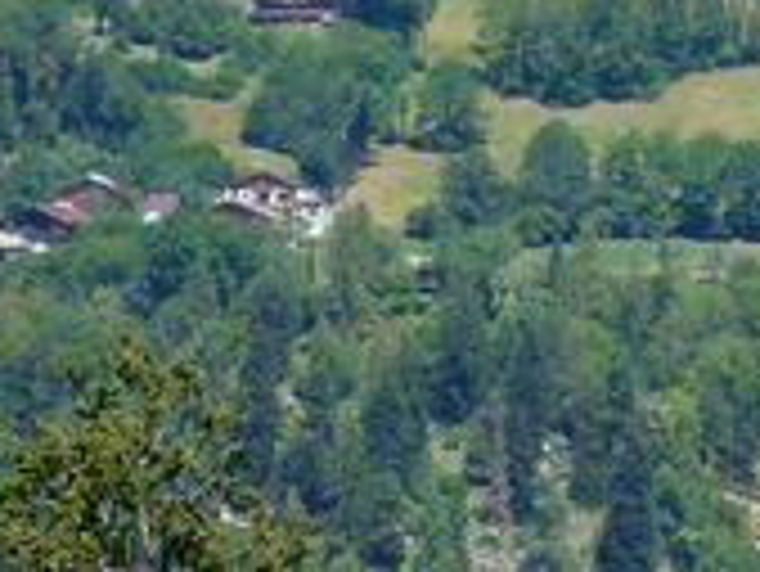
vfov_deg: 3.6
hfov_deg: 4.8
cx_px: 1127
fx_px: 8942
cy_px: 860
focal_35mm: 407
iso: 100
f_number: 5.6
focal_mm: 23
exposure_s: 1/250
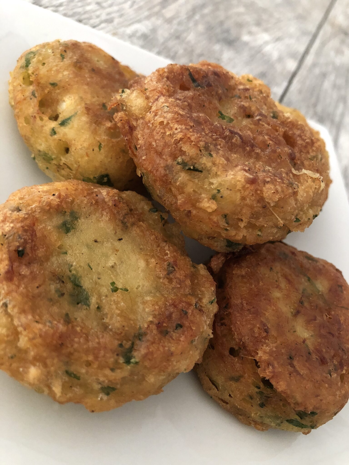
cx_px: 174
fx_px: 376
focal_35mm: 28
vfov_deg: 63.4
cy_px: 232
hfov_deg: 49.7
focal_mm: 3.99
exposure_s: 1/15
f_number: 1.8
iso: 100
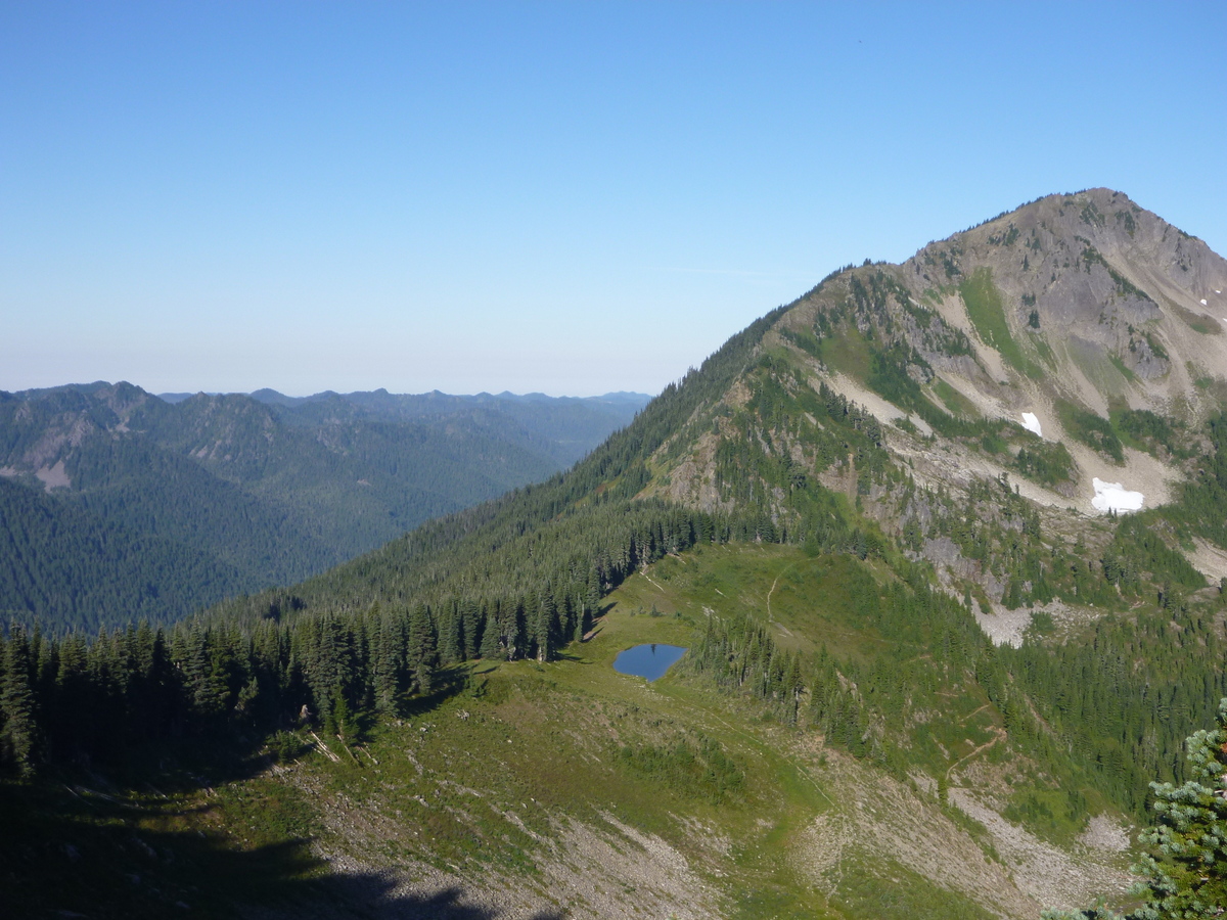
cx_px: 614
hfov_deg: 45.8
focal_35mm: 41
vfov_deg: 35.1
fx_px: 1453
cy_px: 460
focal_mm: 7.4
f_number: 4.2
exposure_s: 1/500
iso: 80
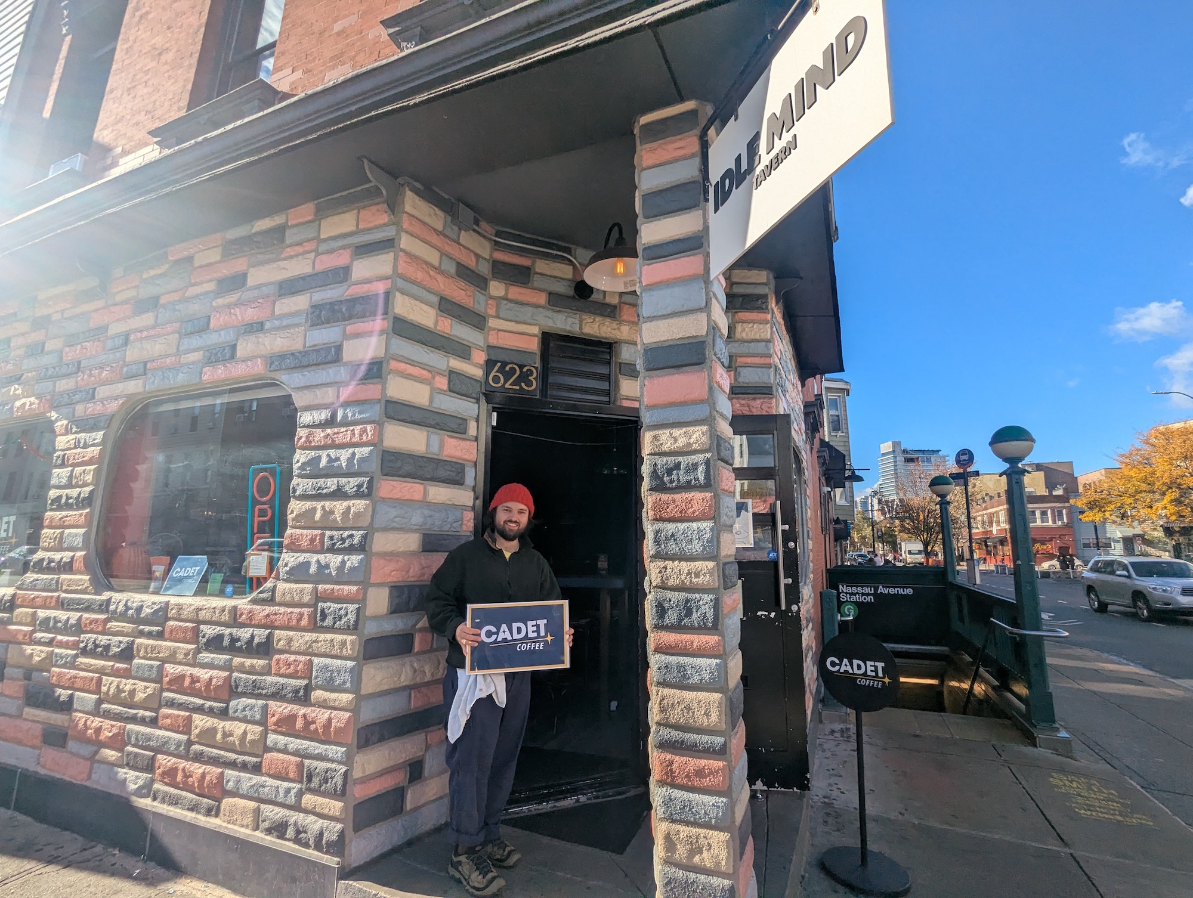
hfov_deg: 94.4
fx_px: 552
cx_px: 596
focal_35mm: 16
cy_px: 449
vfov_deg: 78.2
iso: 45
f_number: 2.2
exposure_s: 1/1821
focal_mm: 2.35
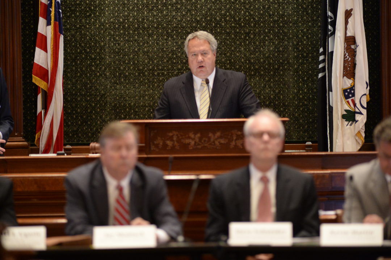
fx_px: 3257
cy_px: 130
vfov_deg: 4.6
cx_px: 196
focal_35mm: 300
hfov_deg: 6.9
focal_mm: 300
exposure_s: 1/100
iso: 4000
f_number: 2.8
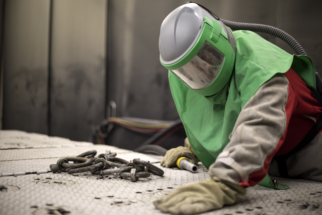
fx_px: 447
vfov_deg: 27.0
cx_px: 161
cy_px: 108
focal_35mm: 50
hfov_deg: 39.6
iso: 500
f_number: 1.4
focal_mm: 50
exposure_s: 1/200
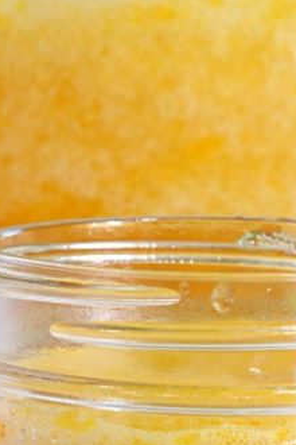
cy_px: 461
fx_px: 3095
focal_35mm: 251
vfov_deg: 8.2
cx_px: 200
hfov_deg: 5.5
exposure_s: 1/1.6
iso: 100
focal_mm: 50
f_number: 10
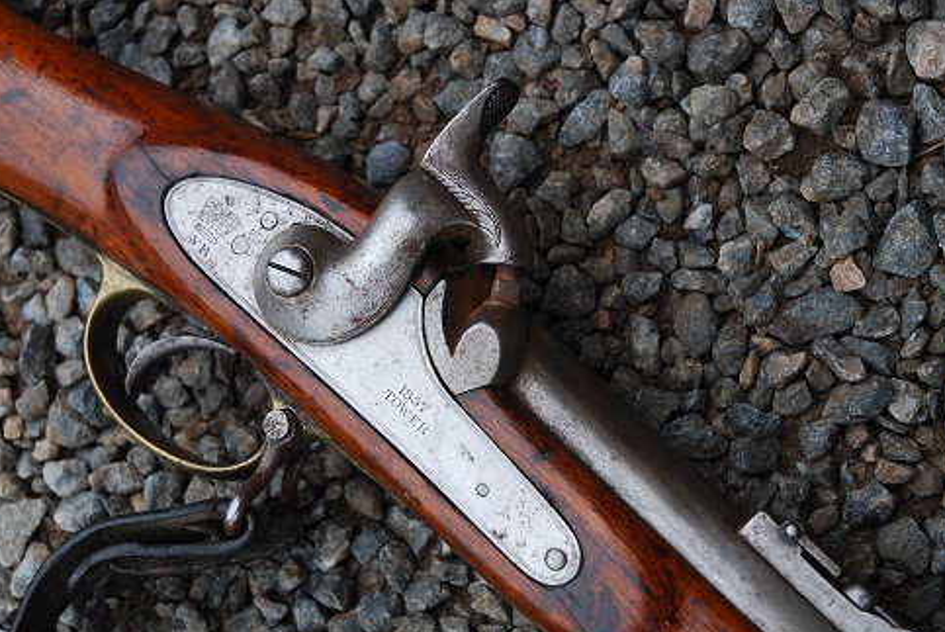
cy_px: 359
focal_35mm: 82
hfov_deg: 24.7
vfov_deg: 16.7
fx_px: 2154
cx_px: 399
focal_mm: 44
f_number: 5.6
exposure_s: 1/125
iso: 160
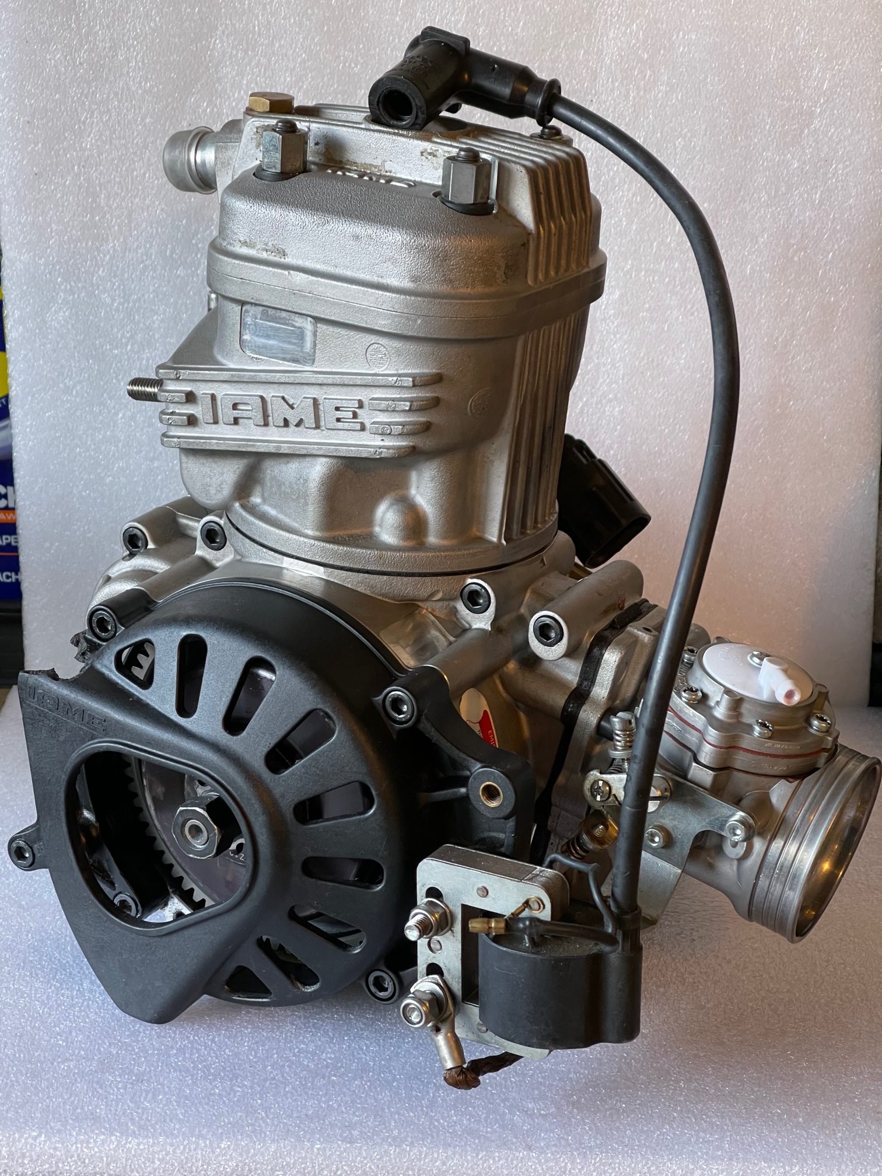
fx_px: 2174
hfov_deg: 22.9
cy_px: 588
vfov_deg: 30.3
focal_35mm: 64
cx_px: 441
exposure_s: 1/60
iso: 160
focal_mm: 7.5
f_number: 2.2
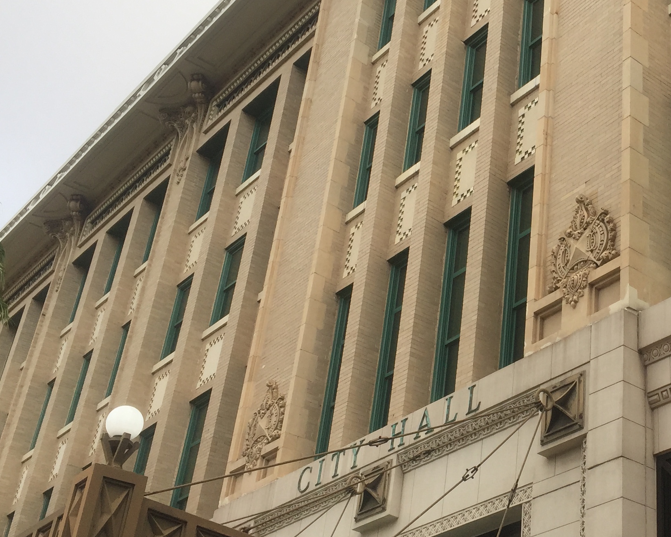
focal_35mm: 56
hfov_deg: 32.2
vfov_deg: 27.1
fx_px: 1112
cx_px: 583
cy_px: 280
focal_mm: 4.15
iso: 32
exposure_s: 1/527
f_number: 2.2
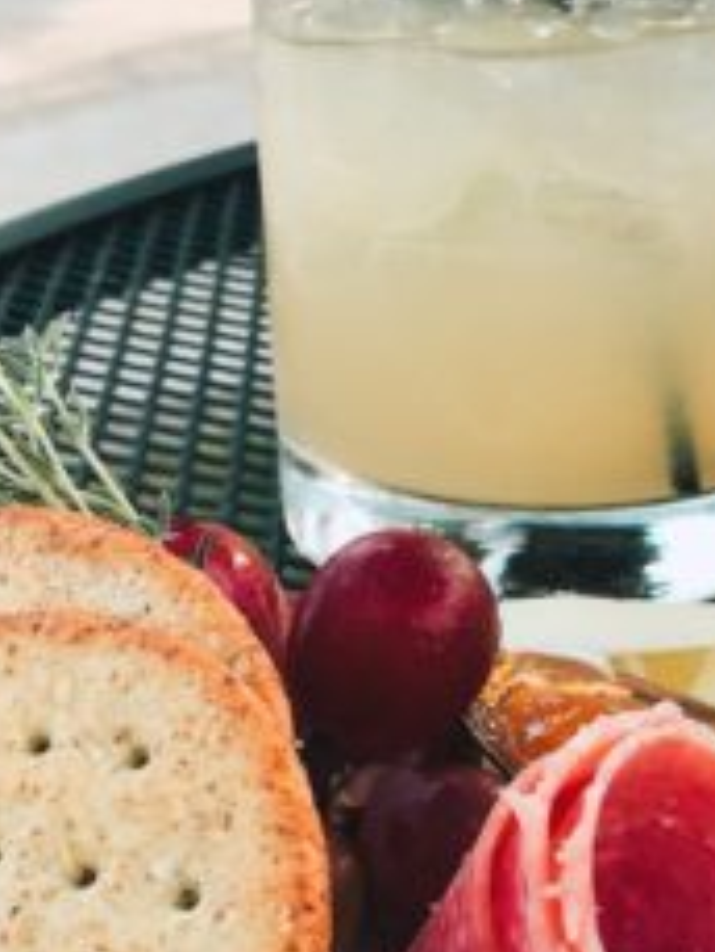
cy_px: 561
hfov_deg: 16.7
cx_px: 545
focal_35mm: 88
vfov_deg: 22.2
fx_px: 2421
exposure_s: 1/535
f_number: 1.8
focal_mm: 3.99
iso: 20
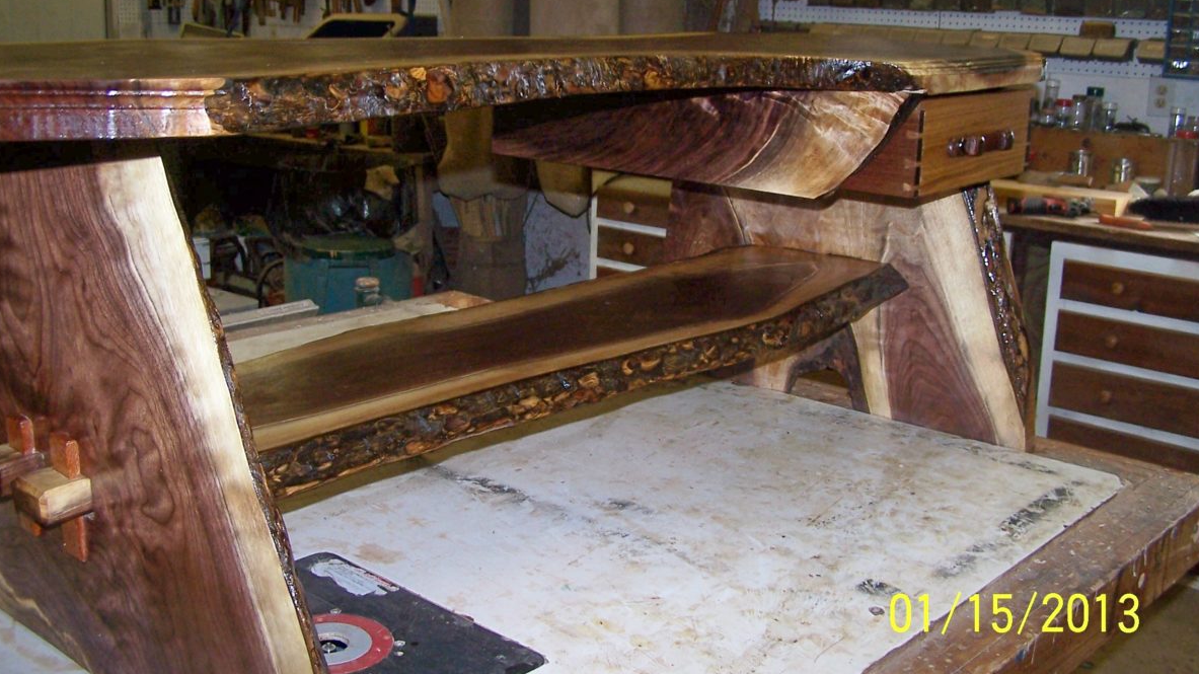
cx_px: 601
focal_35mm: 42
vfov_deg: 28.3
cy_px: 271
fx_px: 1335
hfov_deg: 48.4
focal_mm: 6.3
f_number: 2.8
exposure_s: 1/60
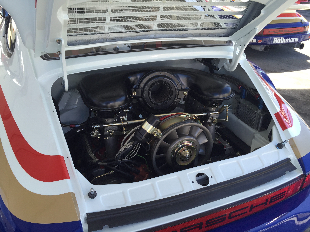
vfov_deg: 48.2
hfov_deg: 61.7
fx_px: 260
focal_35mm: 29
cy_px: 116
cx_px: 155
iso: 32
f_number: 2.2
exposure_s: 1/217
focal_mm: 4.15
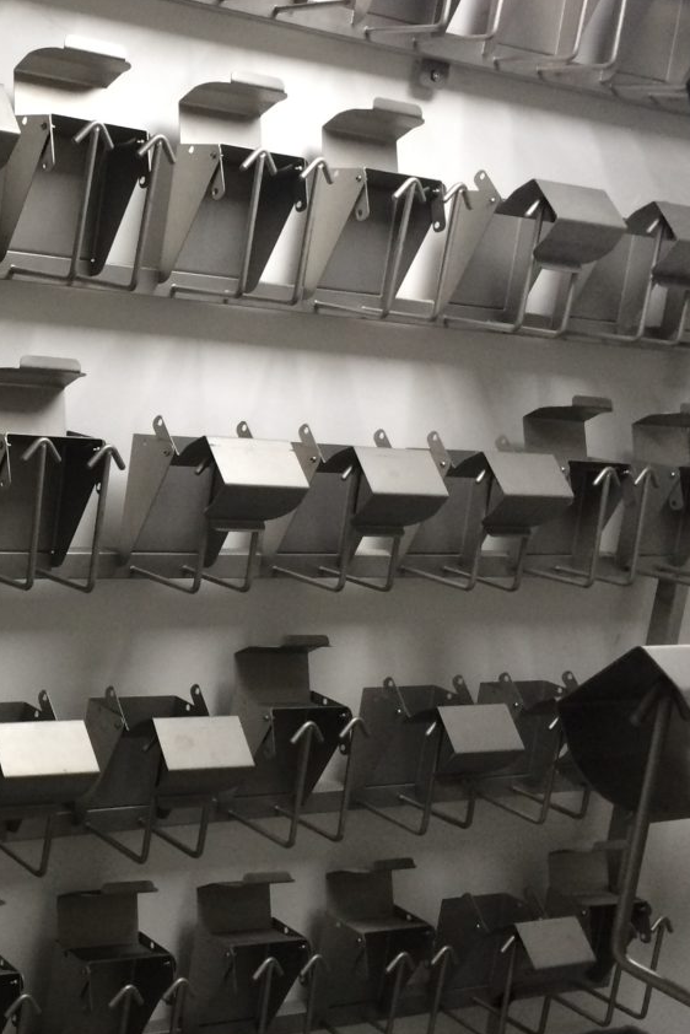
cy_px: 476
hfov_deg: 23.3
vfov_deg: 36.2
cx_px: -47
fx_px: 1580
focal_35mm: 55
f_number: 2.2
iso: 160
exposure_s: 1/33
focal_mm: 4.15
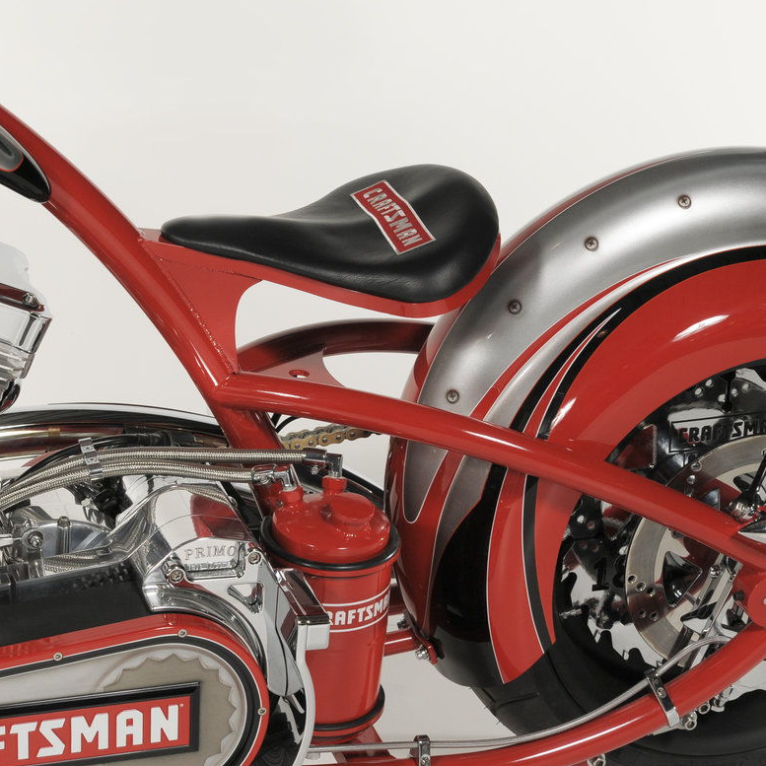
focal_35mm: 101
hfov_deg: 17.2
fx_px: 2529
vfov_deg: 17.2
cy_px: 454
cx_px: 315
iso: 200
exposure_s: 1/125
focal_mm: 44
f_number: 8
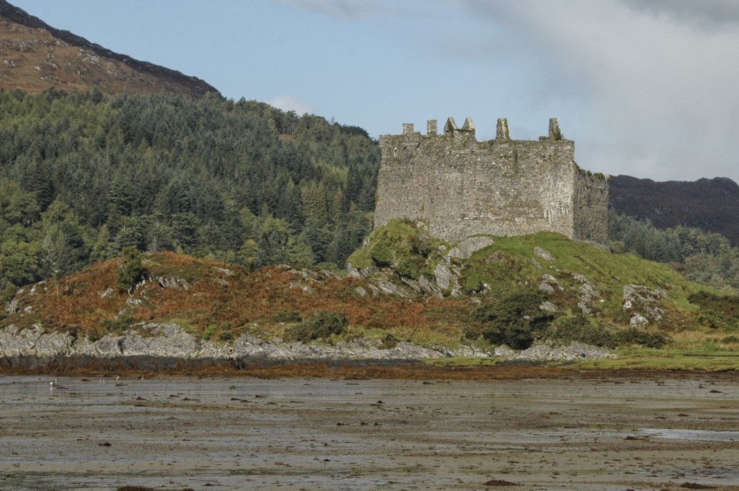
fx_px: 3282
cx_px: 464
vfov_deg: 8.6
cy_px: 229
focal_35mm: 160
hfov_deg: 12.8
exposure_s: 1/500
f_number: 11
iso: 200
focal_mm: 70
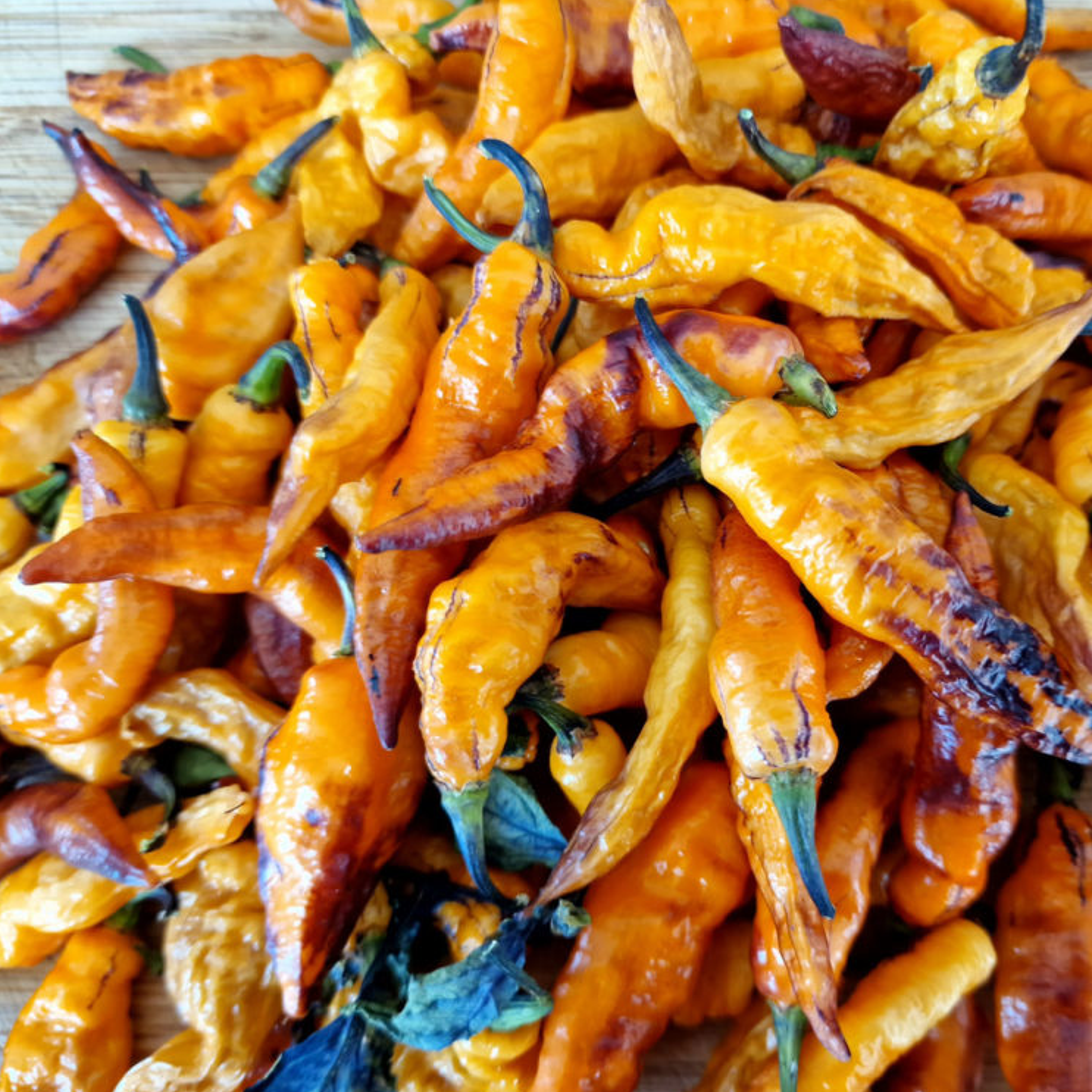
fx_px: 999
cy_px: 548
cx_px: 669
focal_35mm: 28
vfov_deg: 57.3
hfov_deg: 56.7
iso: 50
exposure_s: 1/50
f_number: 1.8
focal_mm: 6.4
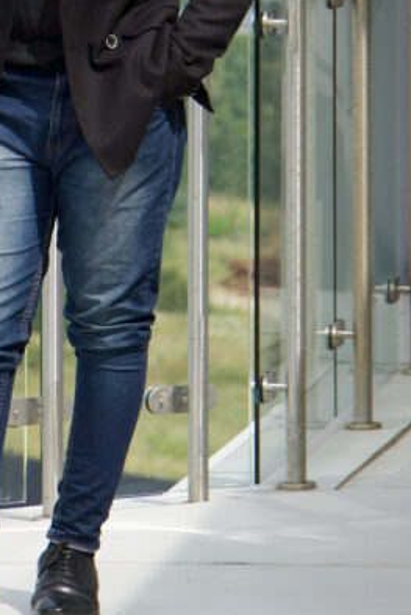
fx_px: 6997
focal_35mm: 409
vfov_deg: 5.0
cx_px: -13
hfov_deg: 3.4
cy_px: -140
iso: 100
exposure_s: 1/500
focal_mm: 70
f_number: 5
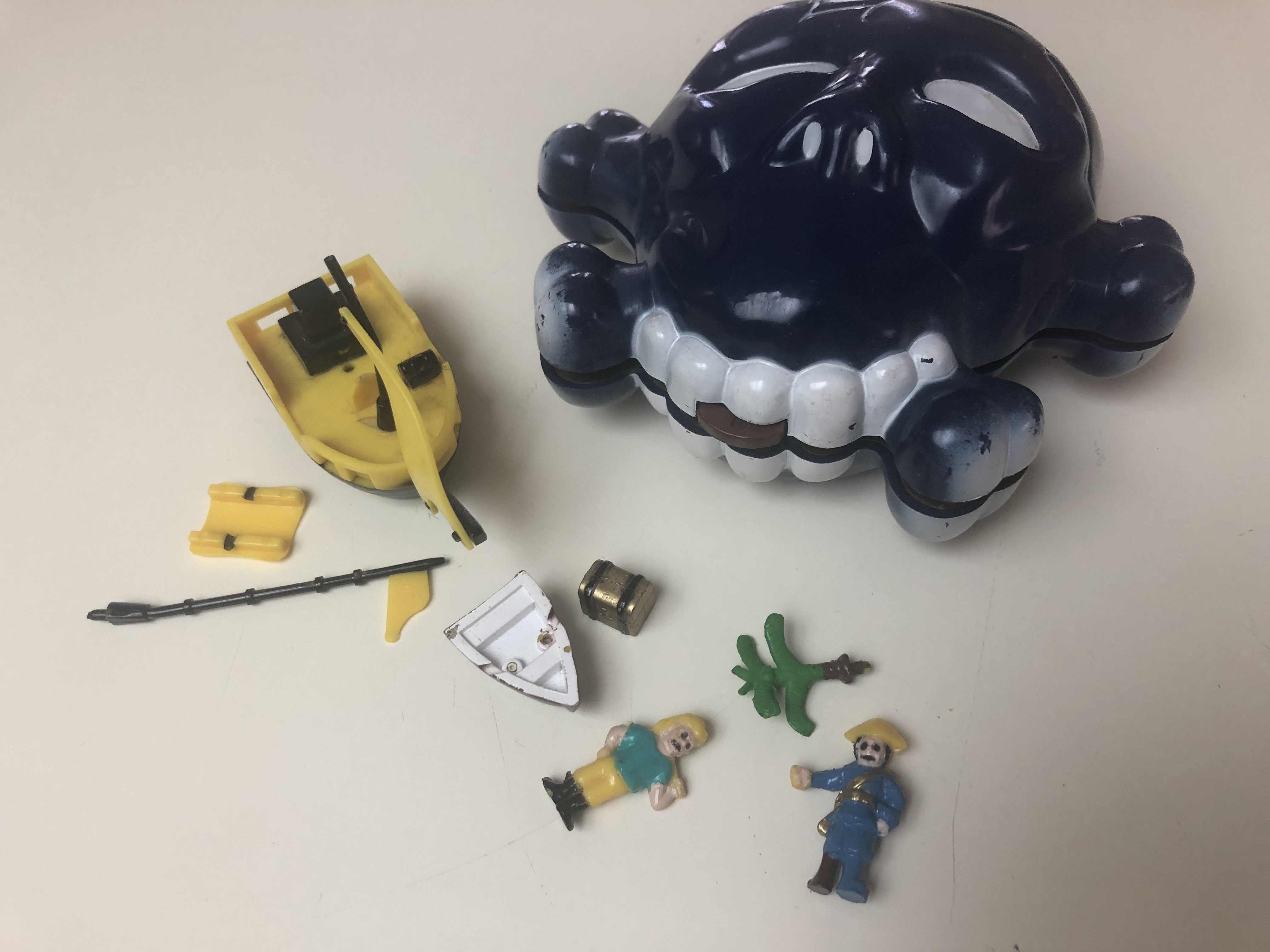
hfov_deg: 63.4
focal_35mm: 28
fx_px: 1027
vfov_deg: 49.7
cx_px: 635
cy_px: 476
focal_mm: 3.99
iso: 32
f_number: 1.8
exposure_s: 1/30
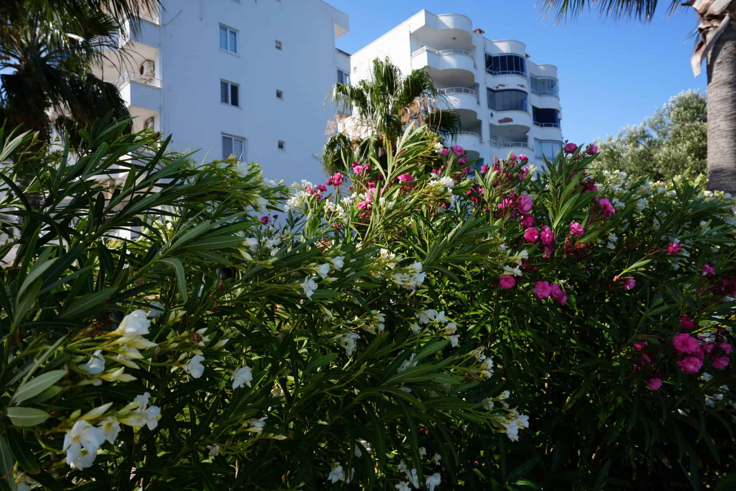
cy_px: 246
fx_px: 450
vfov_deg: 57.2
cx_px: 368
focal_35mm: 22
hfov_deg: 78.6
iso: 100
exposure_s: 1/125
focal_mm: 22
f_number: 9
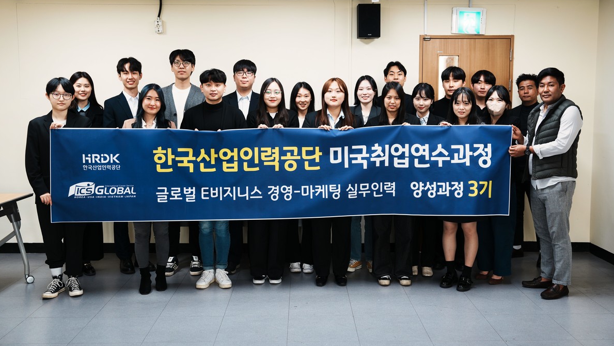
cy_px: 153
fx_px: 602
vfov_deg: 32.0
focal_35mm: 37
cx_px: 306
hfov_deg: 54.0
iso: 160
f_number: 2.8
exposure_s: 1/40
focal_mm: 35
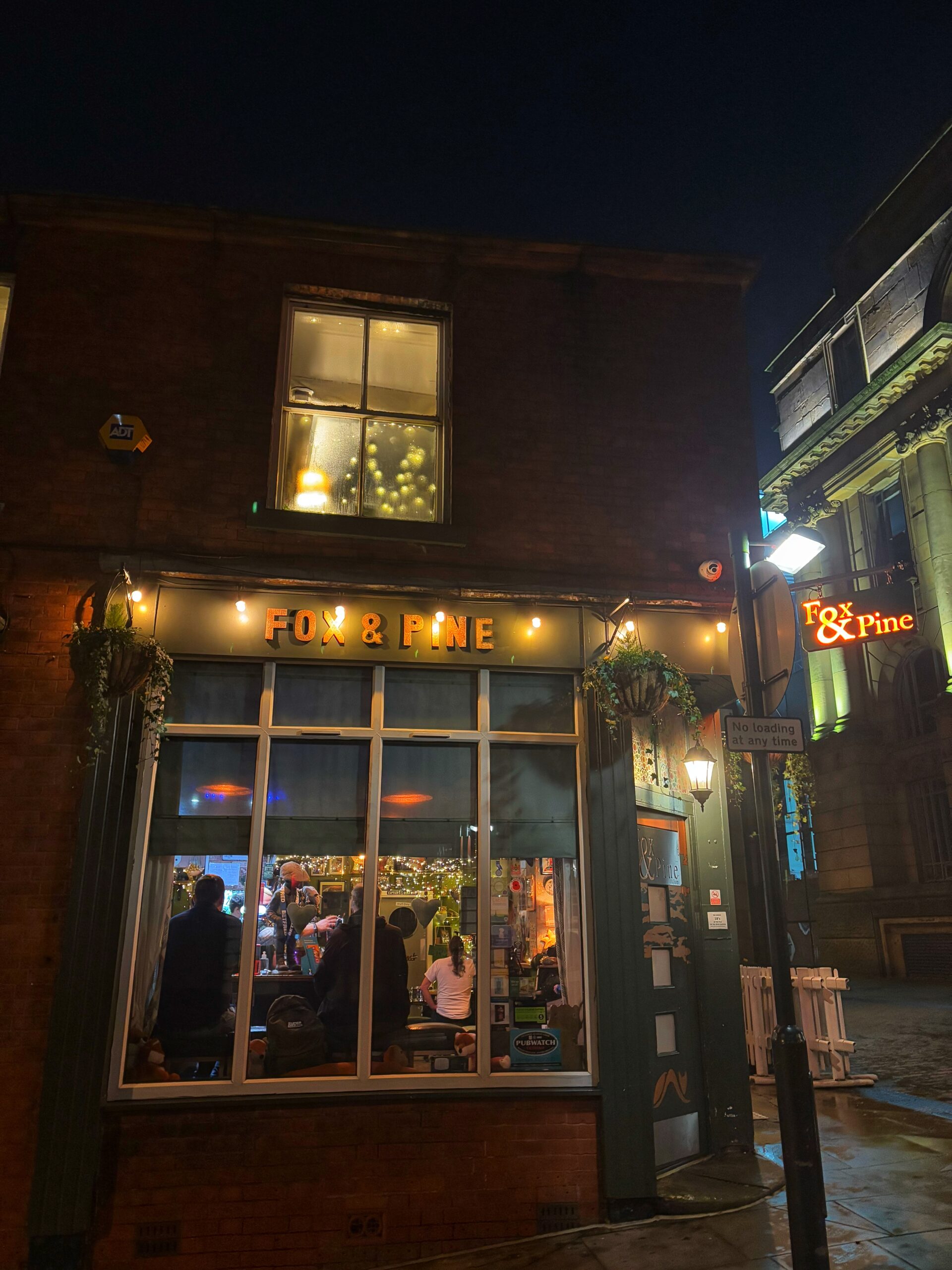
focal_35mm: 26
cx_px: 476
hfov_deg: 53.1
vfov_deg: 67.3
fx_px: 953
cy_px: 635
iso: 640
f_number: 1.6
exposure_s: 1/25
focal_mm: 5.96
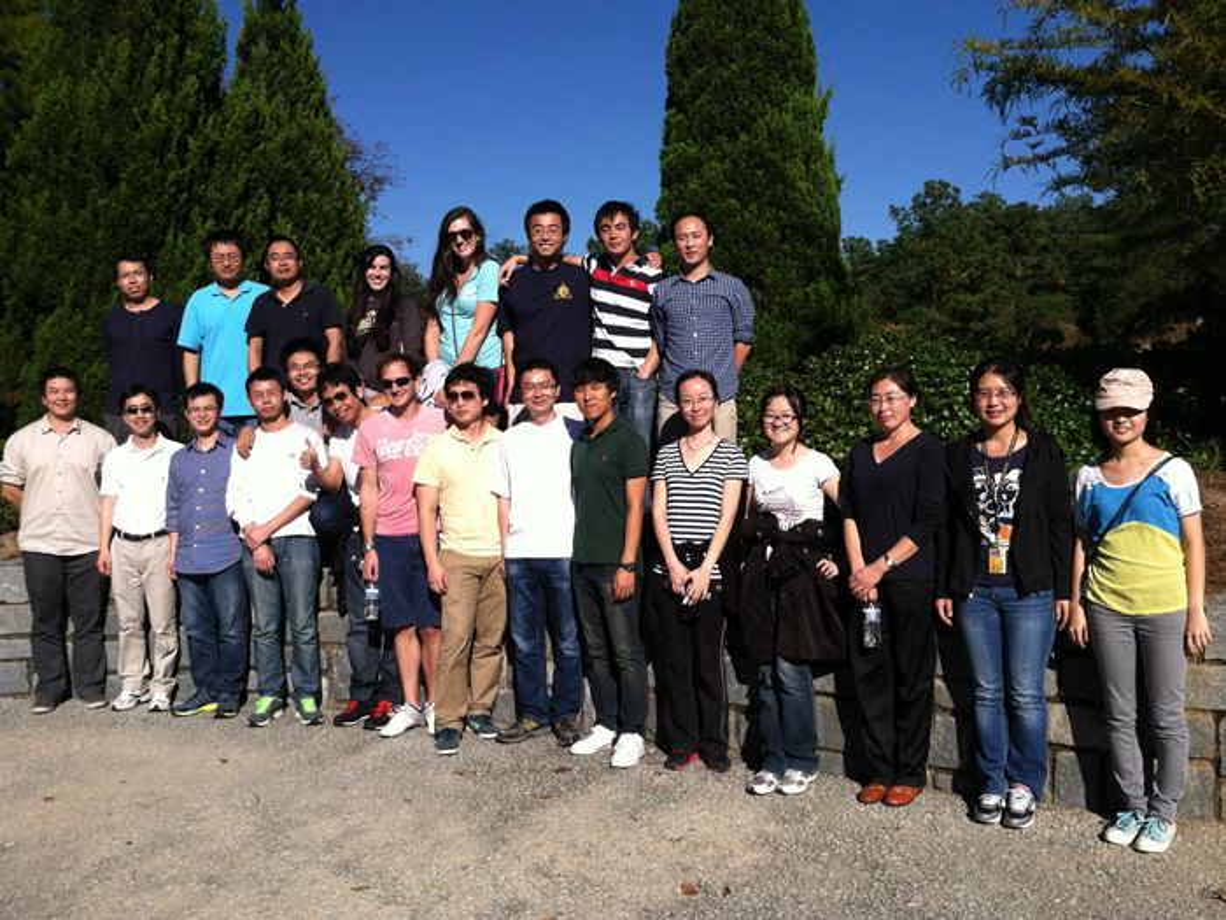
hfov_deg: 52.6
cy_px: 460
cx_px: 613
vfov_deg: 40.7
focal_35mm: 35
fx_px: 1240
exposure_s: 1/1667
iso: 80
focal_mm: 3.85
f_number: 2.8
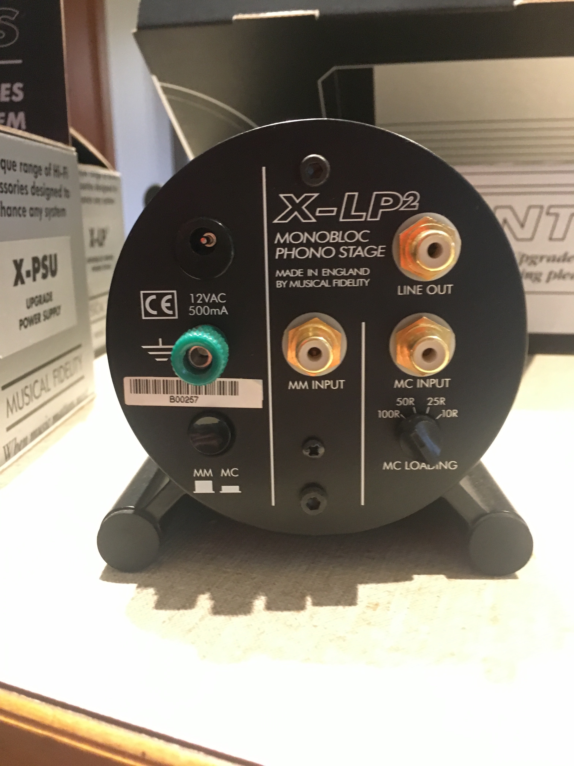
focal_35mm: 29
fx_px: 641
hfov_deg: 48.2
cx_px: 287
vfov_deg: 61.7
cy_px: 383
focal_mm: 4.15
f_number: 2.2
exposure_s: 1/17
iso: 500
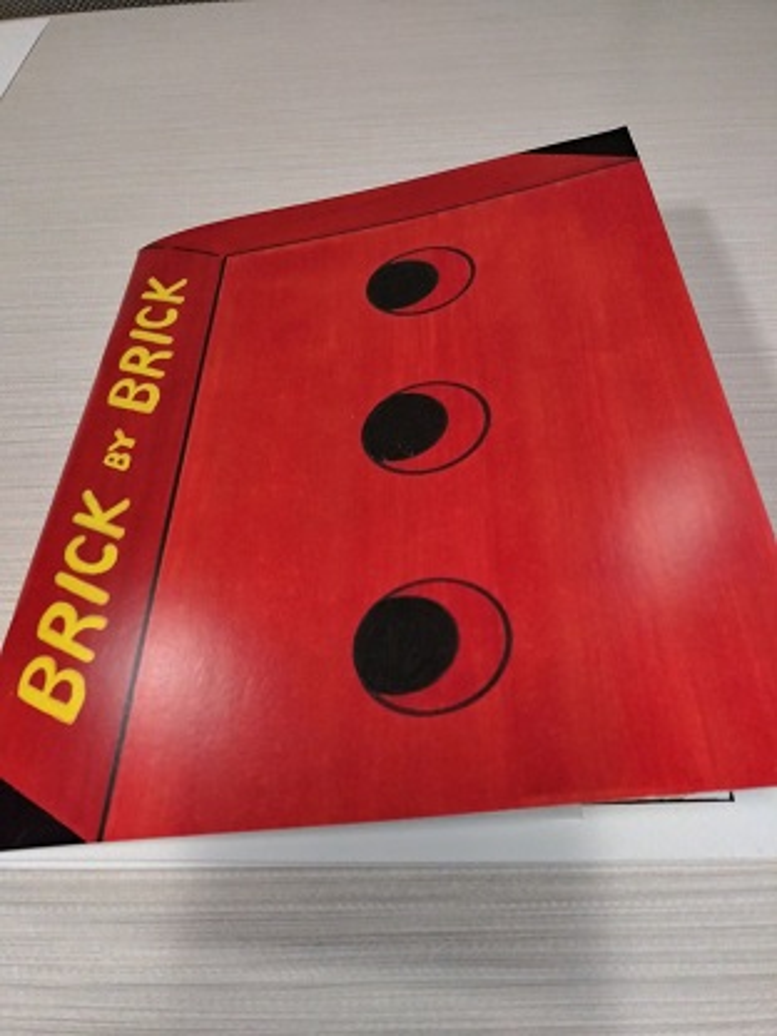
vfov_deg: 65.3
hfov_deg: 51.4
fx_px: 808
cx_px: 388
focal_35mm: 27
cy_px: 518
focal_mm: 3.7
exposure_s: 1/15
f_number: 2.2
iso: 850
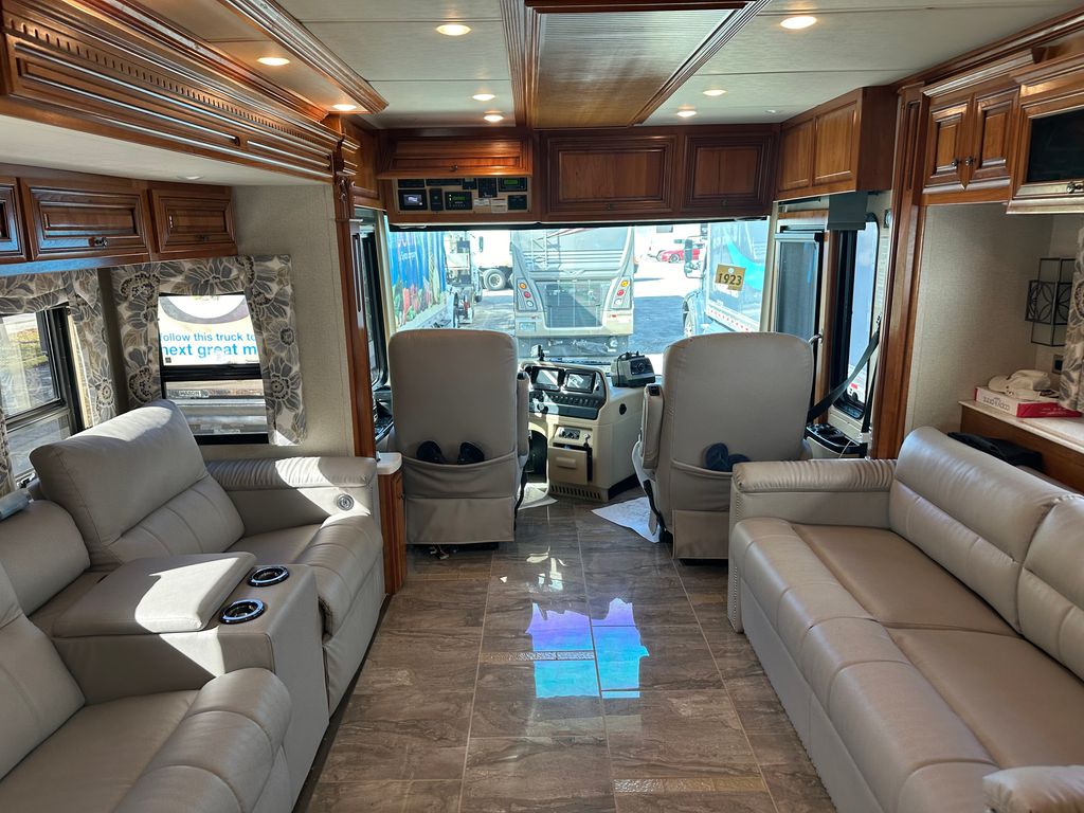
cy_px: 406
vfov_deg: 56.8
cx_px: 542
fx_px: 752
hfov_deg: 71.6
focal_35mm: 24
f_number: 1.78
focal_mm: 6.86
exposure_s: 1/120
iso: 125
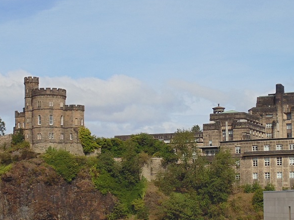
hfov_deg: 21.4
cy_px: 149
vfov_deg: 16.2
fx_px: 773
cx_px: 200
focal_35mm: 91
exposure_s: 1/125
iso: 80
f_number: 11.3
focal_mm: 7.4
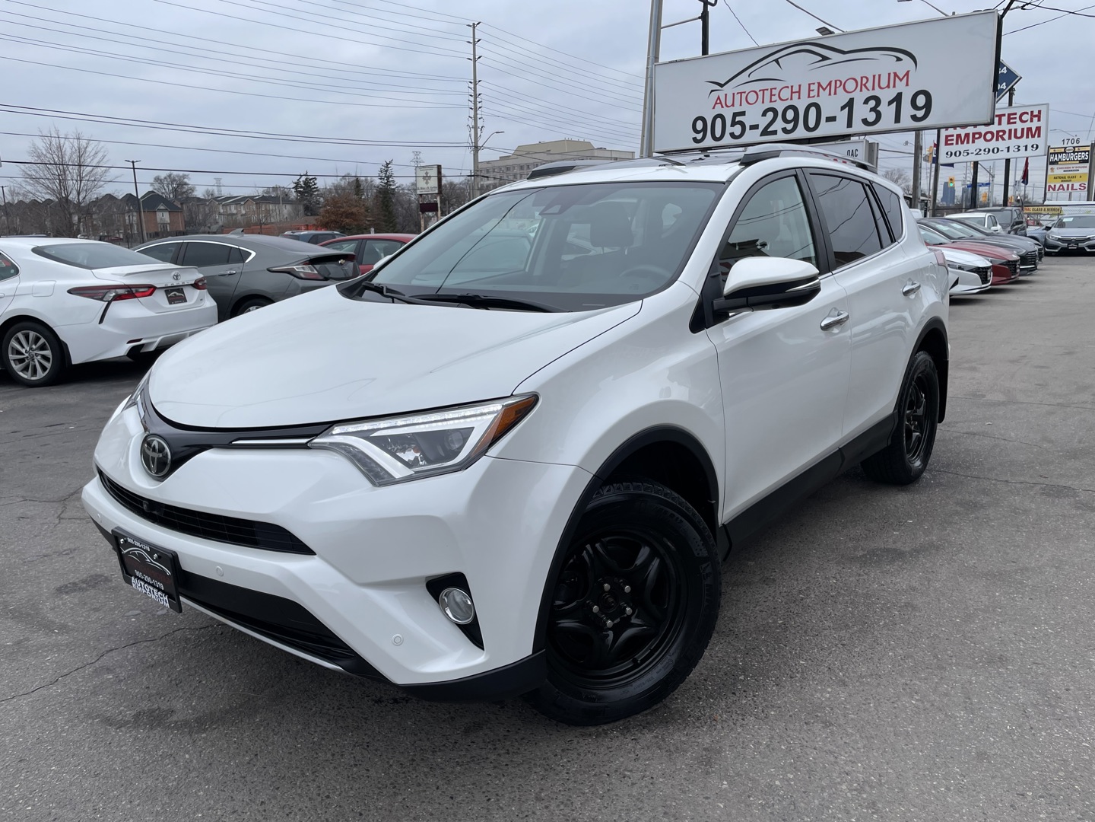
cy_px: 411
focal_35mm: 26
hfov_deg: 67.3
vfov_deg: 53.1
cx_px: 548
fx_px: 822
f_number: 1.6
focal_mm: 4.2
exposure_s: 1/1208
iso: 32
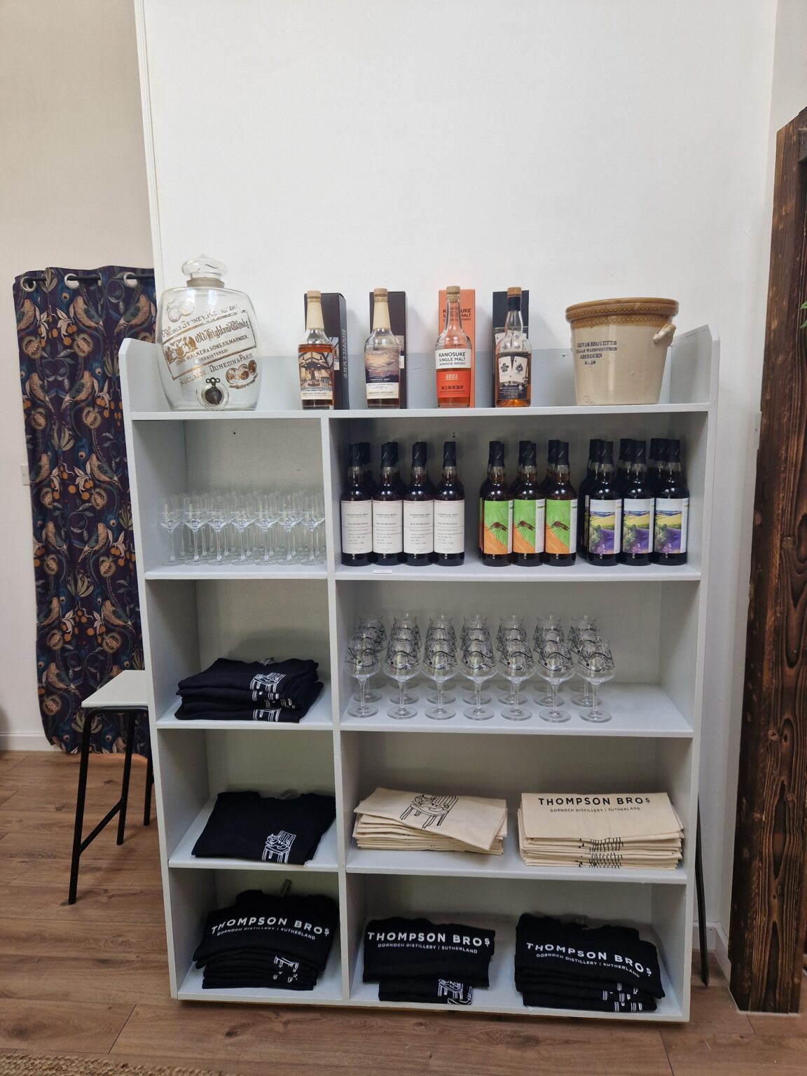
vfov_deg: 73.9
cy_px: 538
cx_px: 404
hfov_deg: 58.9
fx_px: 715
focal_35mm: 23
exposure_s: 1/180
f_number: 1.8
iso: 80
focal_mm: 5.4
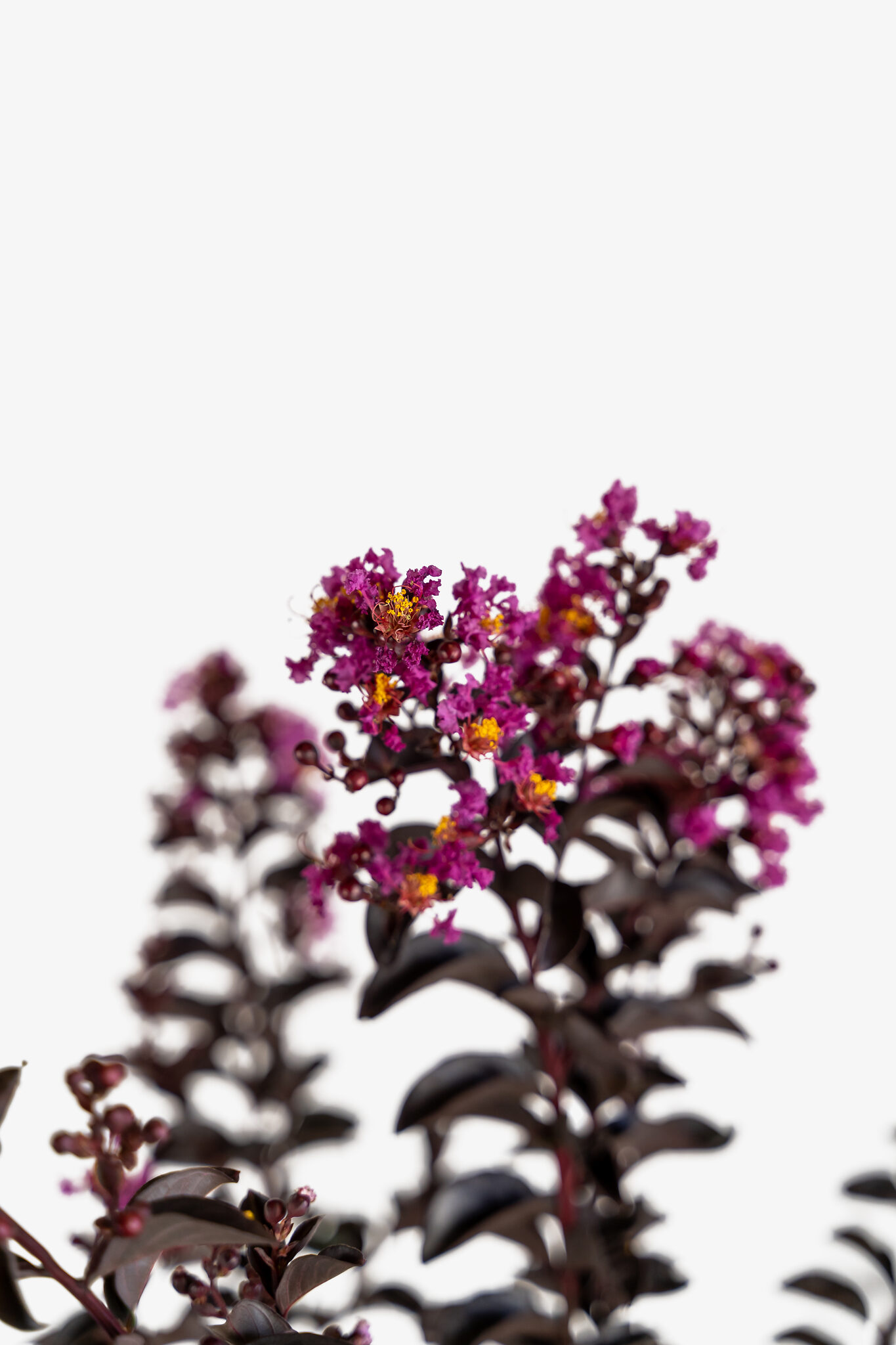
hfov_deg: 18.2
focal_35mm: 75
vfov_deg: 27.0
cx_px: 448
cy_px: 672
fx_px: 2800
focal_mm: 75
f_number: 3.5
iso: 500
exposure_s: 1/200
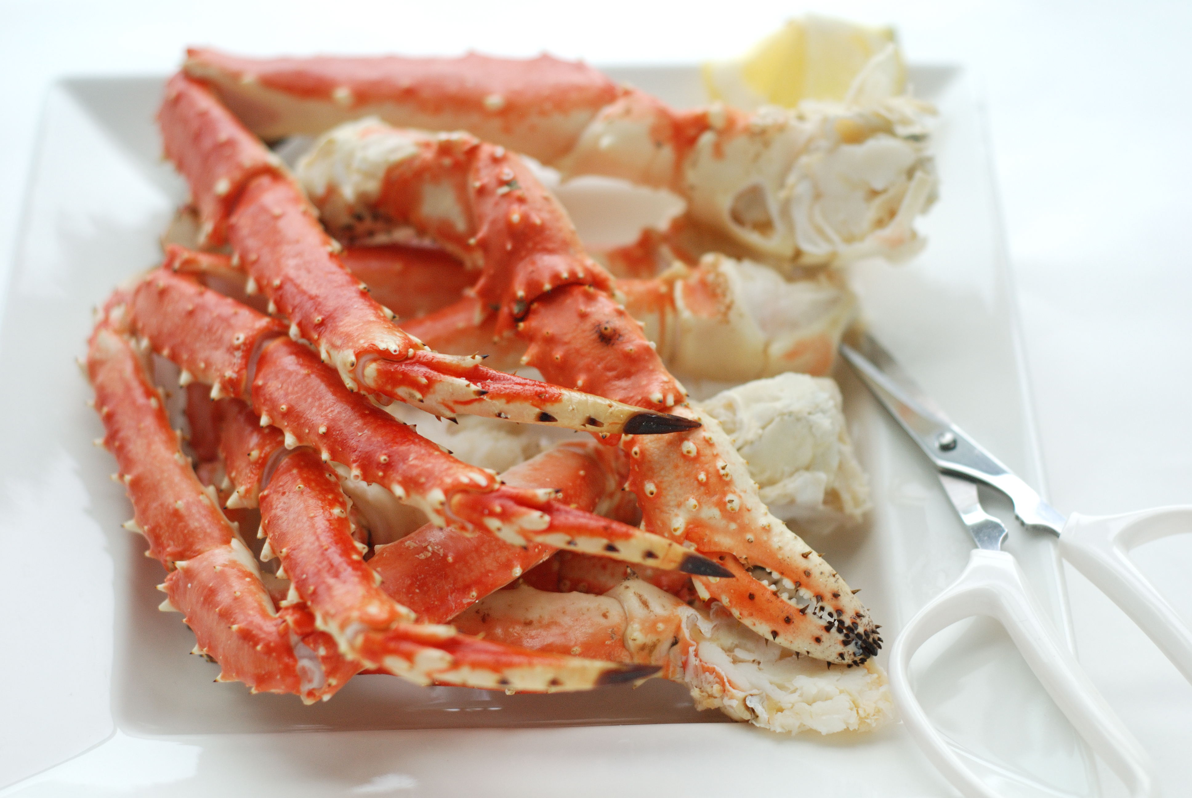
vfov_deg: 18.2
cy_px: 399
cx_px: 596
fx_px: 2486
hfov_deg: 27.0
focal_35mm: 75
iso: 400
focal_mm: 50
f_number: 2.8
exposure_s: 1/125
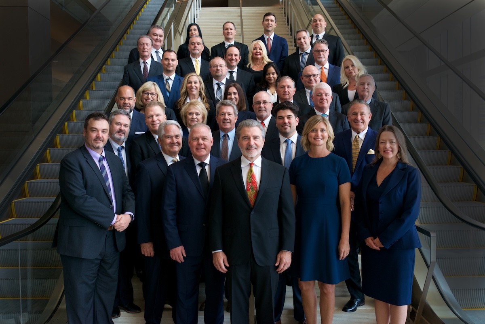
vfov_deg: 37.9
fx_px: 472
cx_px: 242
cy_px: 162
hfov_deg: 54.4
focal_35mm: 35
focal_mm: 35
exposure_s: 1/125
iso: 1250
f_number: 7.1
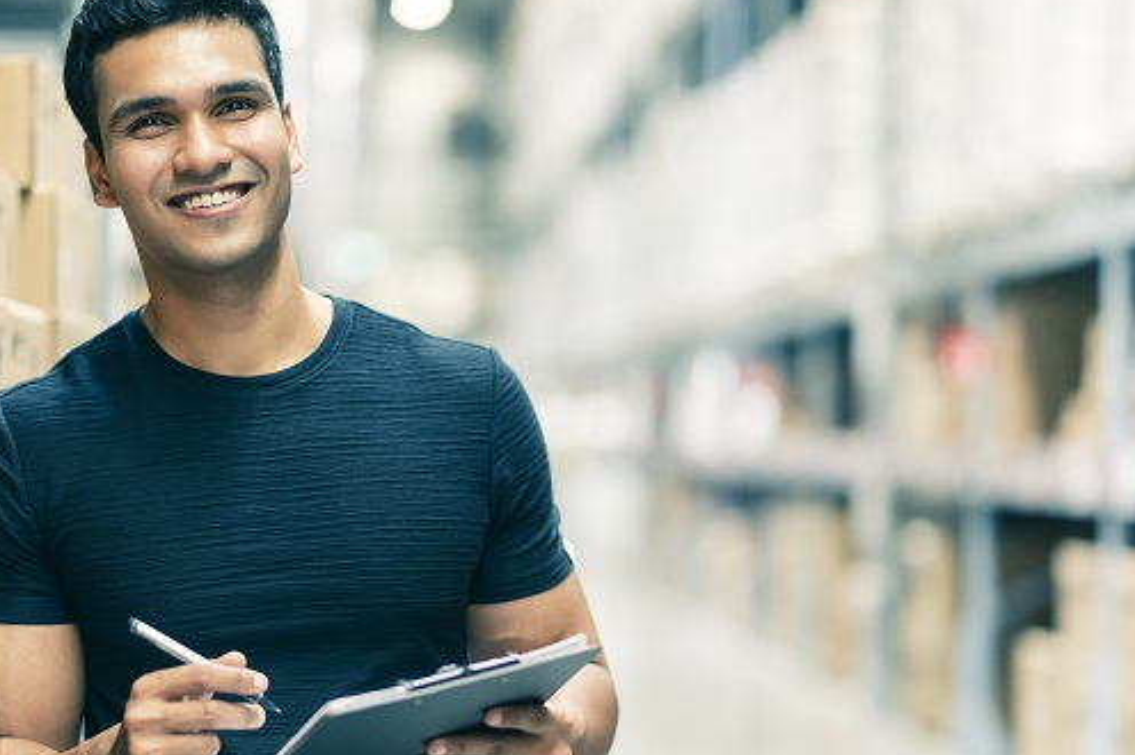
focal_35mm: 120
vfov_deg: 11.4
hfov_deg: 17.1
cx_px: 490
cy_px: 467
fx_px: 3781
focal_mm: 85
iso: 640
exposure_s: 1/200
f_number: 1.8
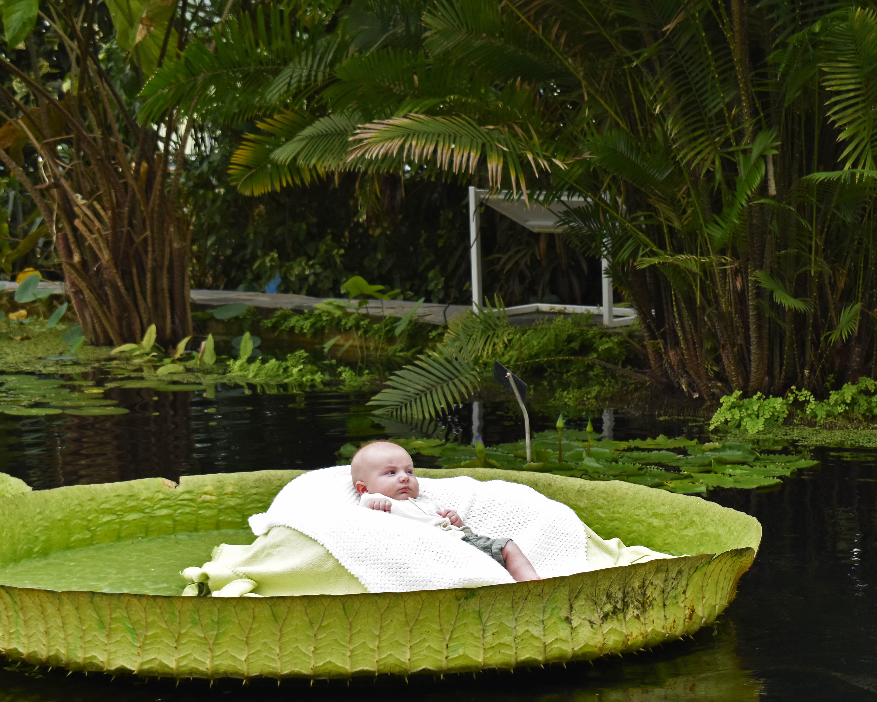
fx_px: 2876
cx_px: 679
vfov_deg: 13.9
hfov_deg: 17.2
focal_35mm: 111
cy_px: 456
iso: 400
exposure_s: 1/160
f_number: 6.3
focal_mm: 45
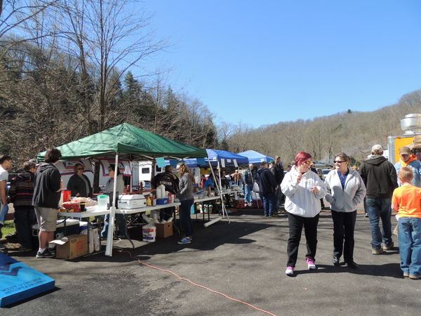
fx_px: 292
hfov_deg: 71.6
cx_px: 210
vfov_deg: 56.8
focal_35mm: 24
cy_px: 158
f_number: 3
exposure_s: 1/800
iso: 100
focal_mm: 4.3
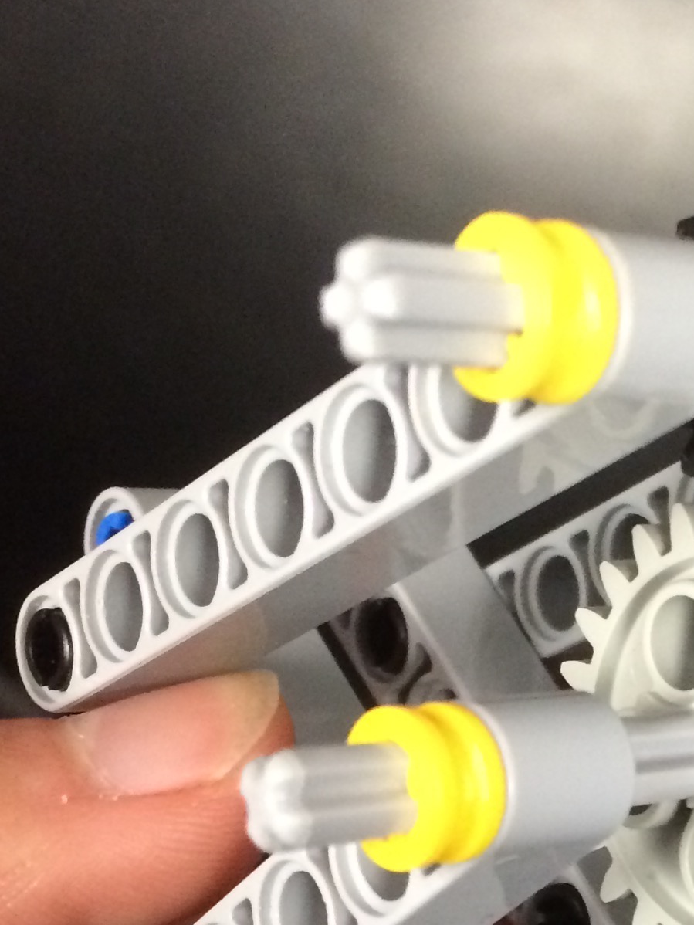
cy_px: 900
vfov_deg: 23.8
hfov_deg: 18.1
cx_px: 735
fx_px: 2111
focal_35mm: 79
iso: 320
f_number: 2.2
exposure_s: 1/30
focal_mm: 4.15
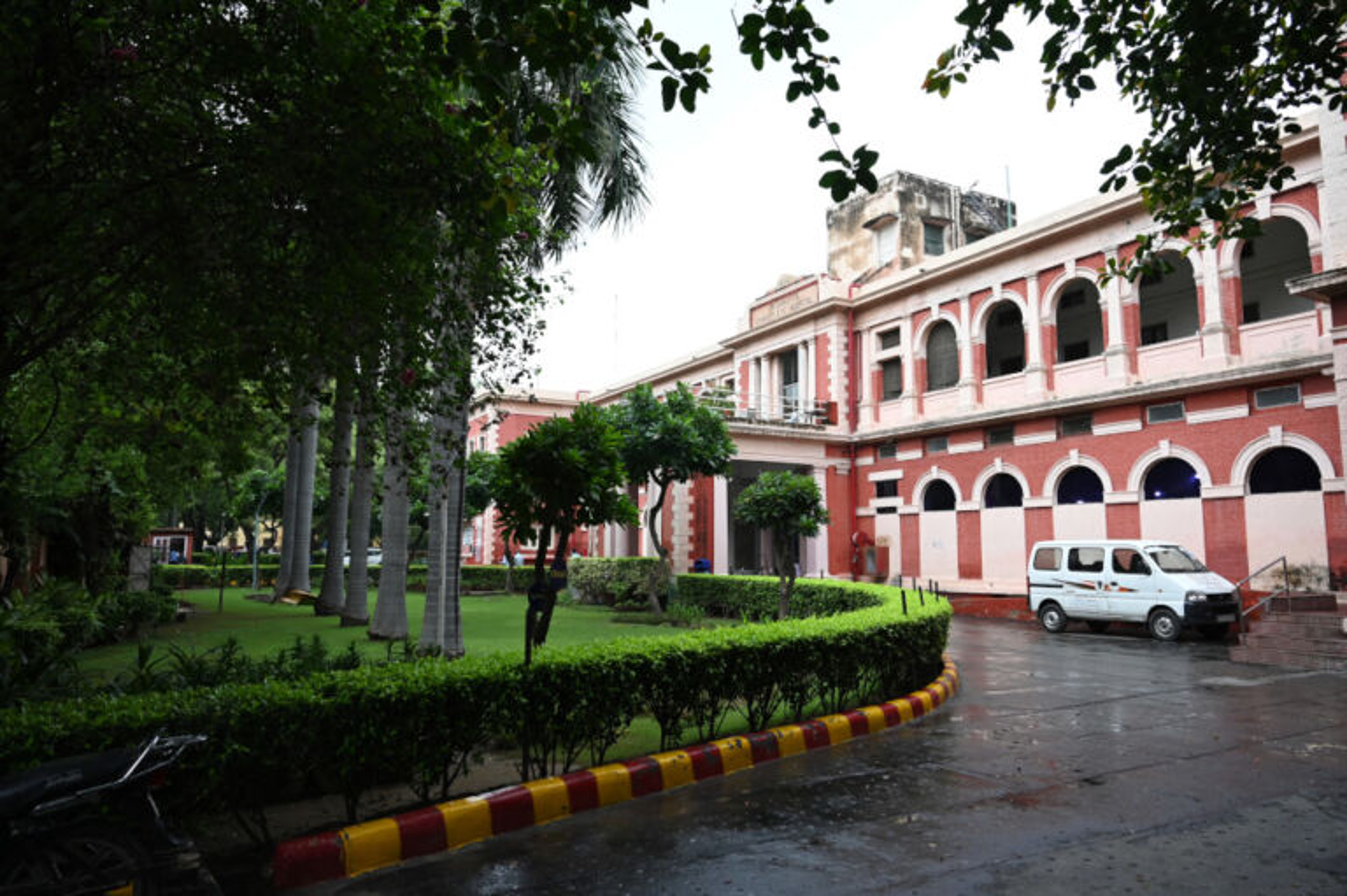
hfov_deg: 73.8
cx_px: 674
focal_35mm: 24
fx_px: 897
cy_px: 448
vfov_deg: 53.1
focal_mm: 24
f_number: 5.6
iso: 1000
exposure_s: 1/160
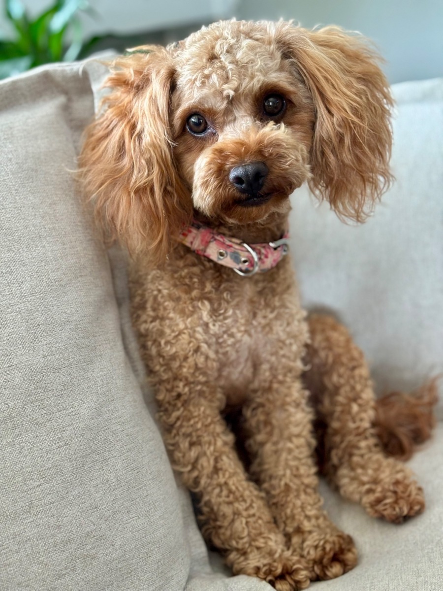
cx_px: 222
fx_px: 887
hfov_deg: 28.0
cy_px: 296
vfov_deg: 36.8
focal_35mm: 52
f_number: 1.6
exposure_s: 1/40
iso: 320
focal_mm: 5.96
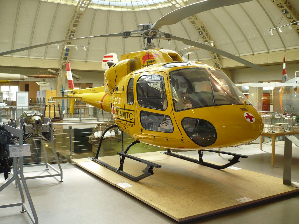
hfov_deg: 52.6
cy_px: 112
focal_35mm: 35
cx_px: 150
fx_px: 302
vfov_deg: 40.7
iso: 200
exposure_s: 1/30
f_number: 2.8
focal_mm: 5.8
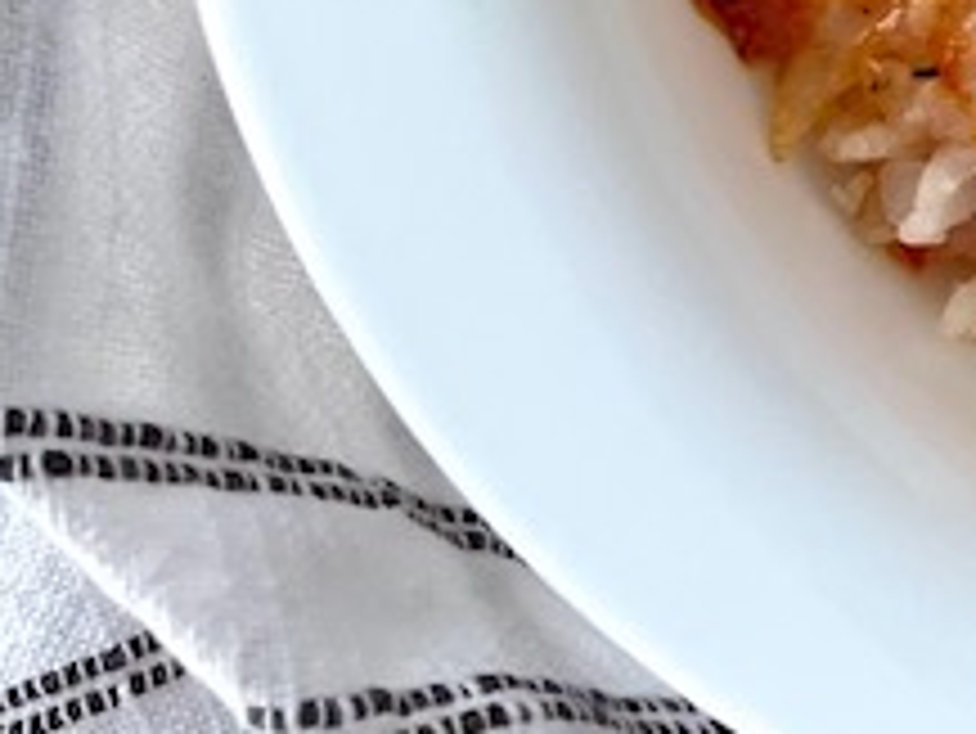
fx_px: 4062
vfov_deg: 9.0
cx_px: 2375
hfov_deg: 11.3
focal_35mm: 144
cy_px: -1171
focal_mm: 5.7
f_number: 1.5
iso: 50
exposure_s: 1/448
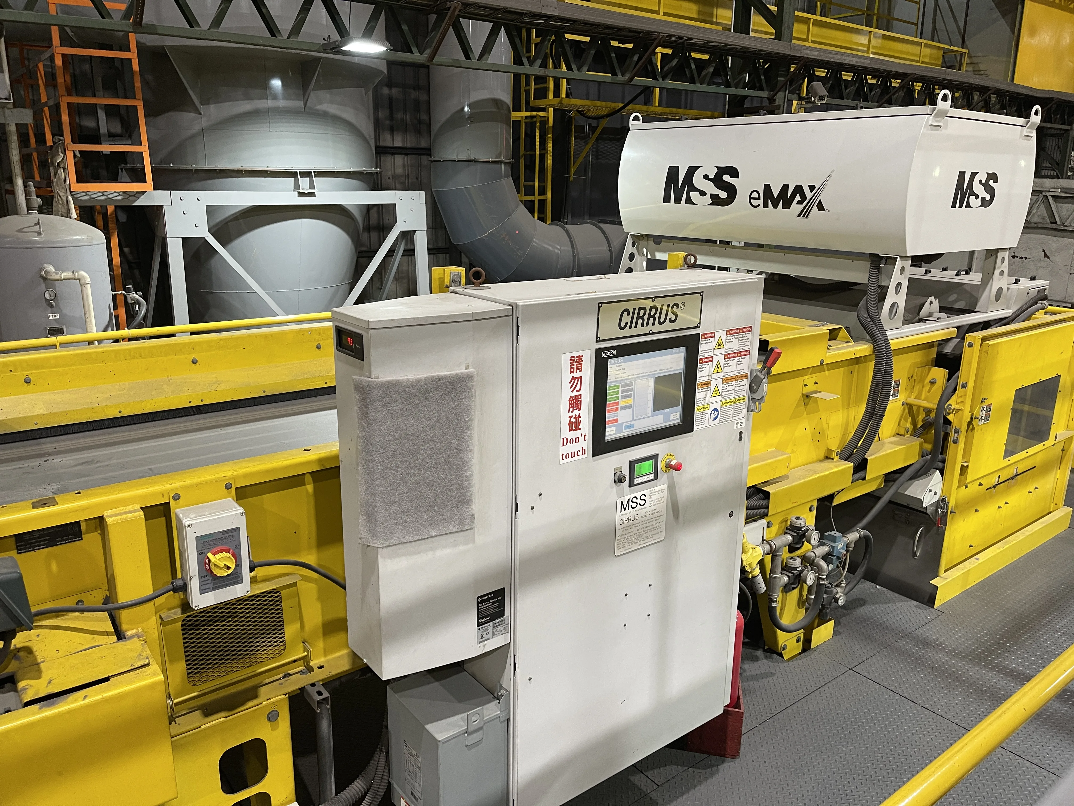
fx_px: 807
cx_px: 537
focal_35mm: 26
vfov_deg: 53.1
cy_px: 403
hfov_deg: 67.3
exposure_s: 1/60
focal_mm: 5.1
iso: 160
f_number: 1.6
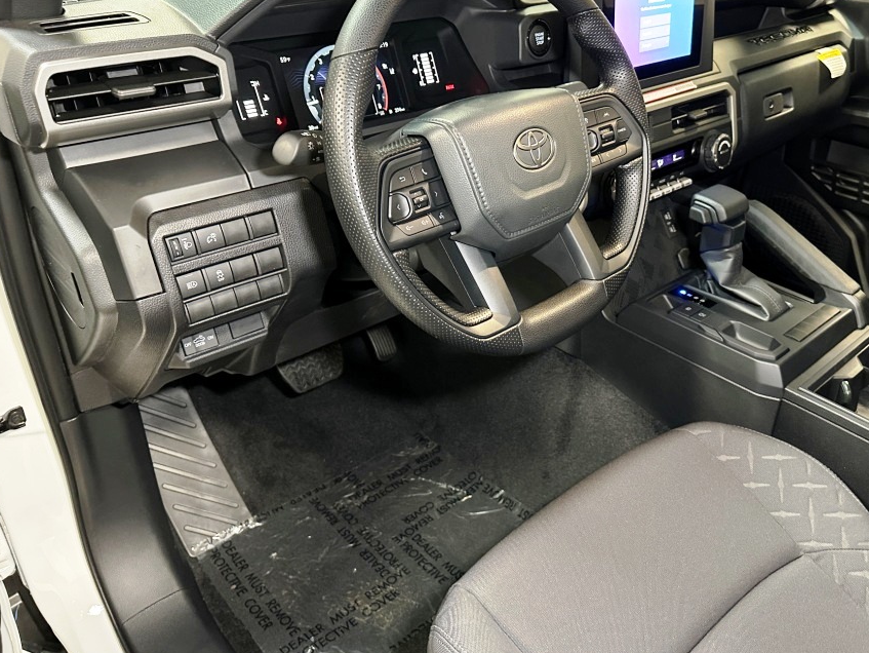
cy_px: 306
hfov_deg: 61.2
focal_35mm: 29
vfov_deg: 48.2
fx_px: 728
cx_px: 514
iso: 1000
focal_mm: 6.86
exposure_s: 1/30
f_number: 1.78
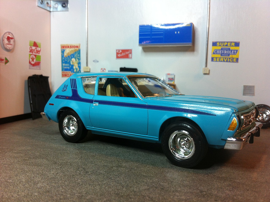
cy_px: 101
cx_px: 135
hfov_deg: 52.7
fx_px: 273
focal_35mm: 35
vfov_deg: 40.6
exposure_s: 1/30
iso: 80
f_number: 2.8
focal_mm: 3.85
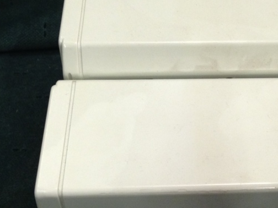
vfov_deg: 21.8
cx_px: 213
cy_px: 140
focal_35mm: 67
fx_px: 538
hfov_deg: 28.5
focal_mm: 4.12
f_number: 2.4
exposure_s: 1/20
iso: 160
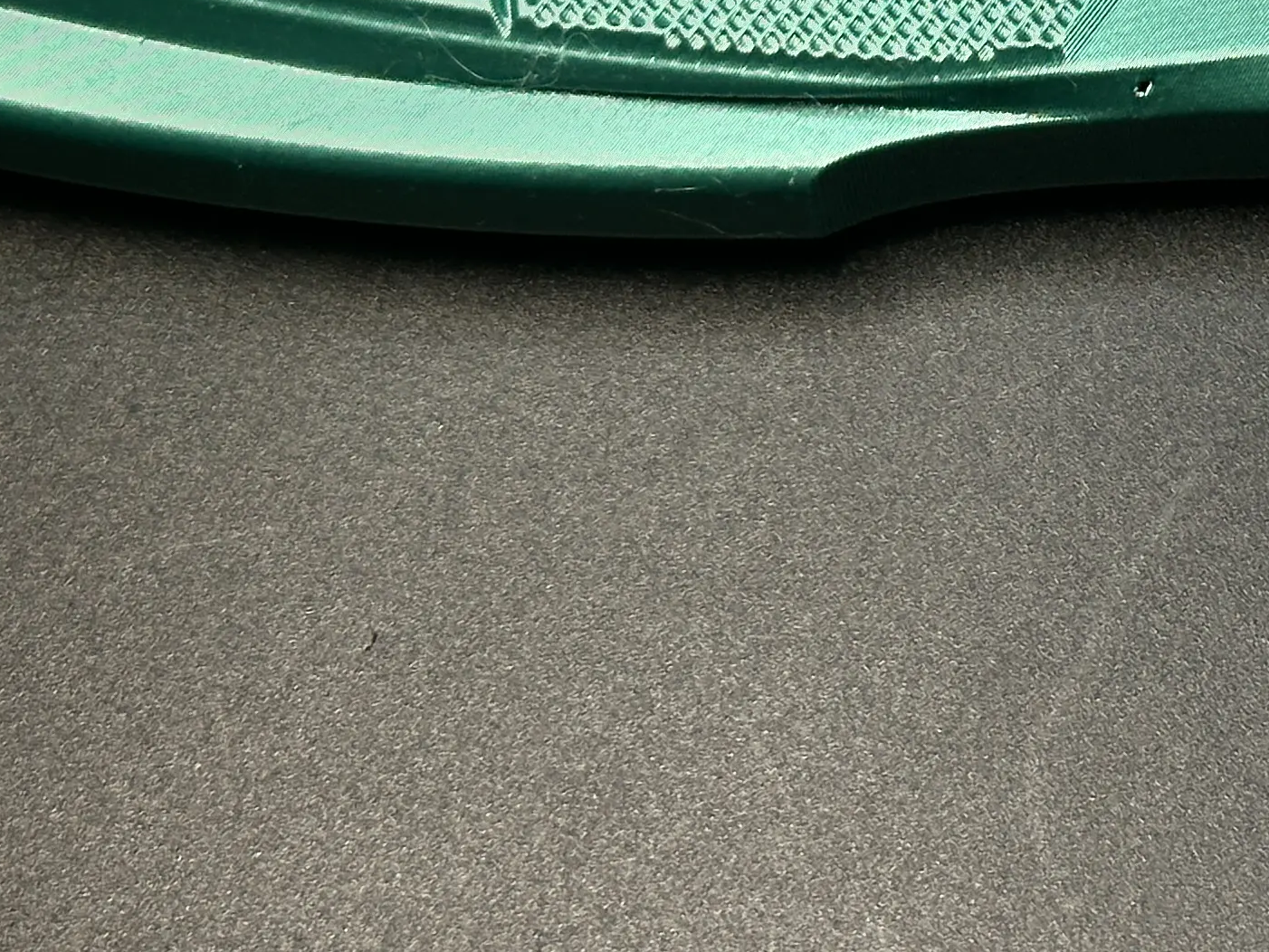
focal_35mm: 138
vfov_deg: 10.5
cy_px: -357
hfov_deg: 14.0
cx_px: 1326
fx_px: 5060
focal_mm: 6.86
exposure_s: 1/246
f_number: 1.78
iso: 64
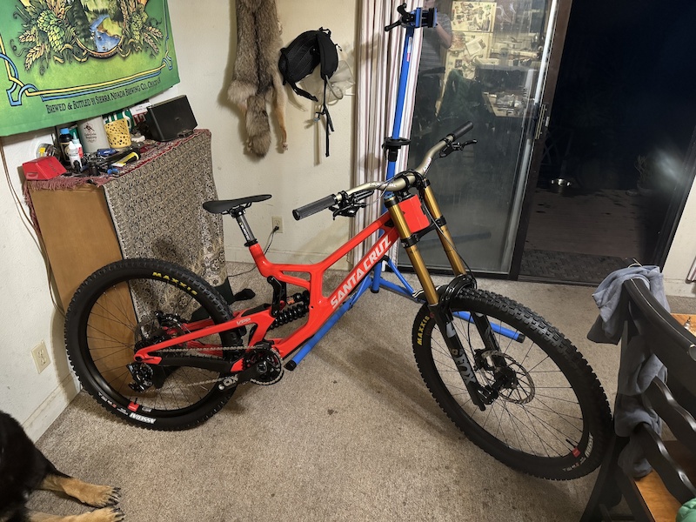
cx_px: 348
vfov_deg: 56.8
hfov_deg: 71.6
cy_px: 261
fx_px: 483
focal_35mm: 24
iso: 800
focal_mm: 6.86
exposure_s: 1/30
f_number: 1.78
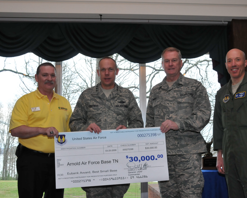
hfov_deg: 42.0
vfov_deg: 34.1
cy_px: 105
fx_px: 322
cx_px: 133
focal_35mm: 44
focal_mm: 22
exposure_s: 1/80
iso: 800
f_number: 8
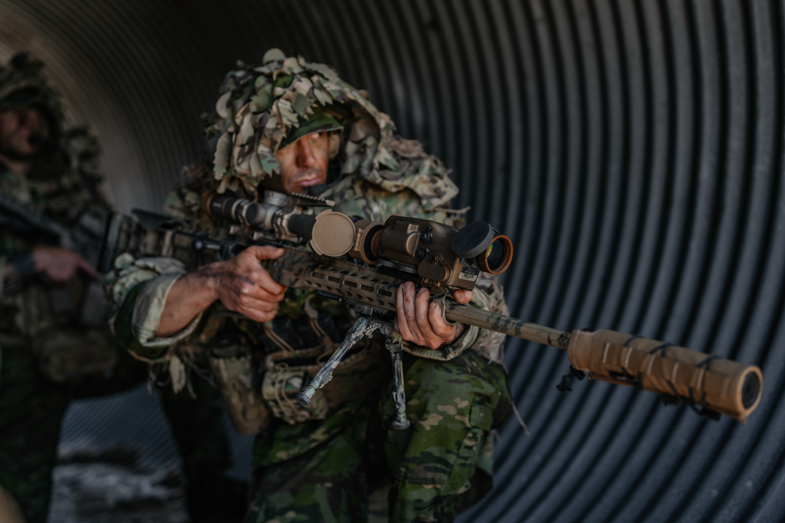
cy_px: 238
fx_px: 1221
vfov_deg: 24.2
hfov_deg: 35.6
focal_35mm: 56
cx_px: 392
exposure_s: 1/400
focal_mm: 50
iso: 50
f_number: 1.6
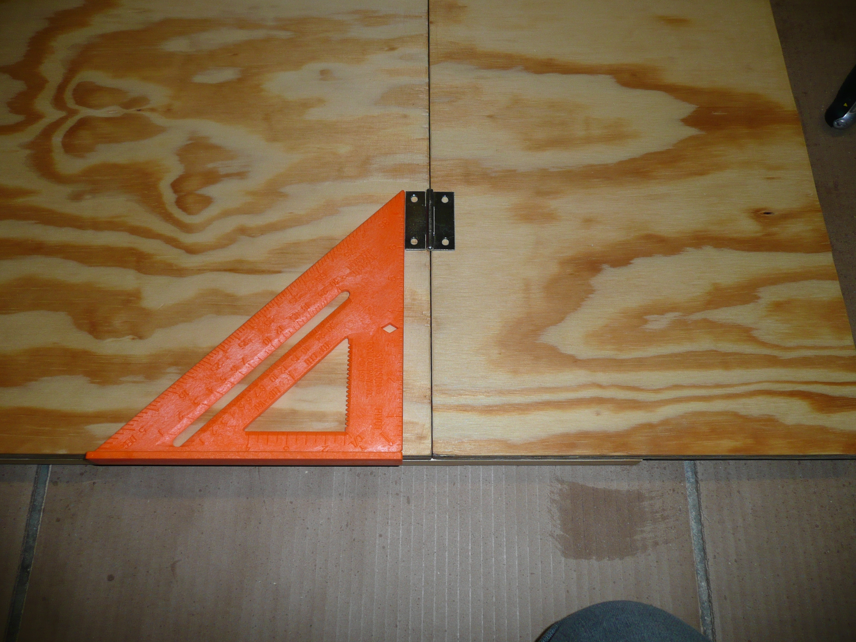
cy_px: 321
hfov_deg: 63.4
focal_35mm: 28
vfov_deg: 49.7
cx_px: 428
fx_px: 692
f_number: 3.3
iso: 100
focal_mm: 4.6
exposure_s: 1/30
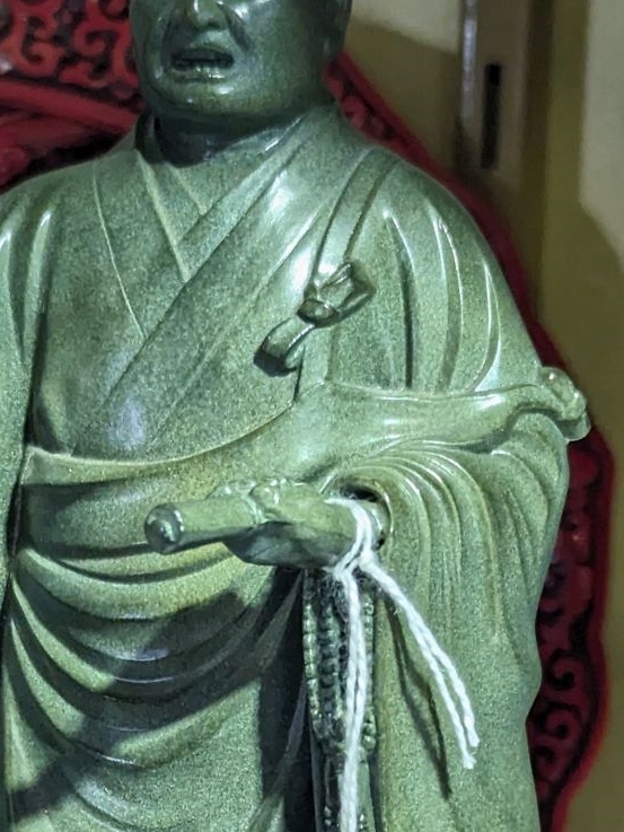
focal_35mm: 133
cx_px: 220
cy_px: 861
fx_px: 3196
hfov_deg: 11.1
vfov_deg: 14.6
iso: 359
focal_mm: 6.81
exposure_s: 1/99.9
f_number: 1.85
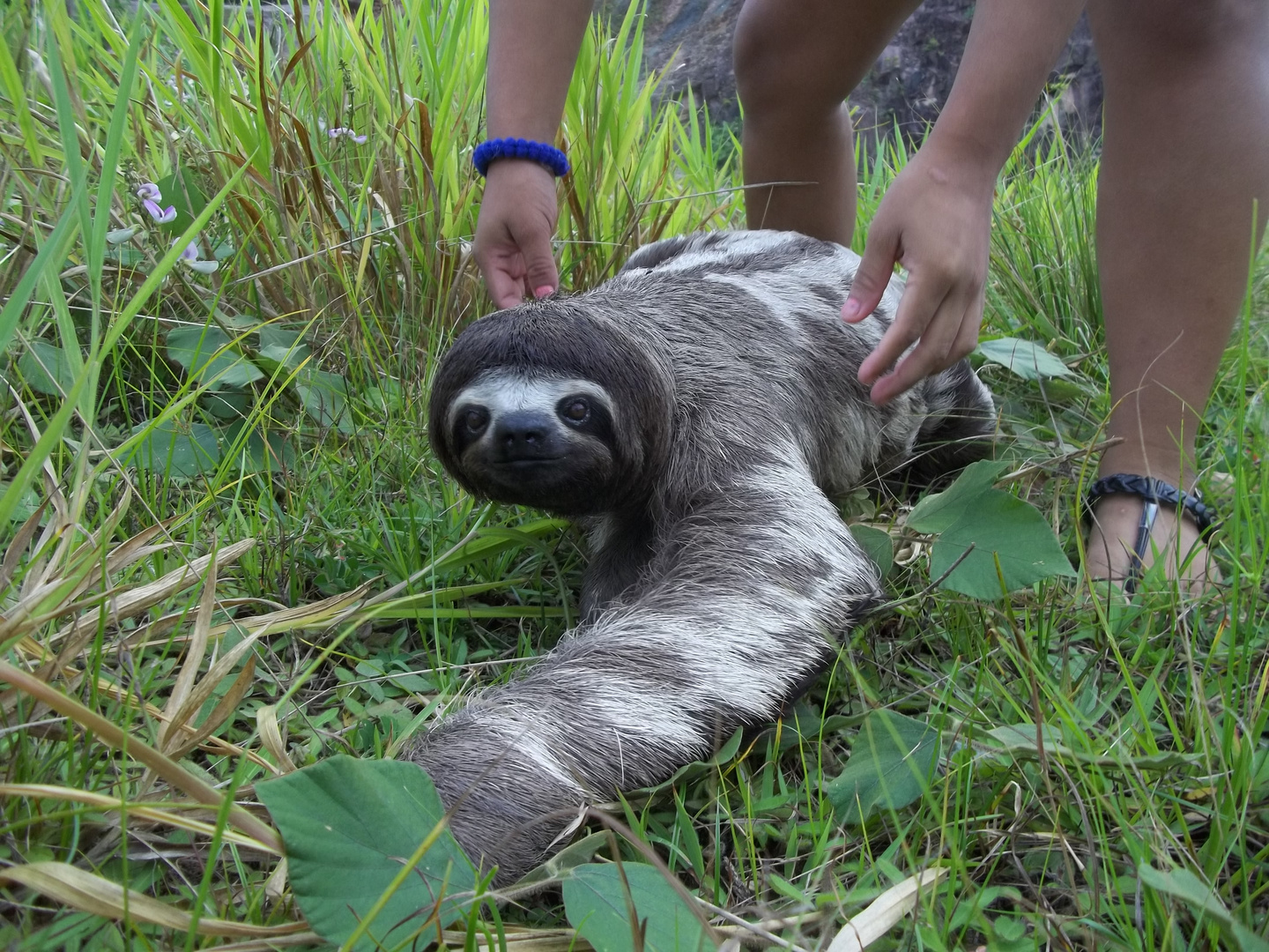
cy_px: 476
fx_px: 1173
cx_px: 634
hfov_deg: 56.8
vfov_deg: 44.2
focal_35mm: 32
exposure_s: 1/80
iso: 64
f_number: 2.9
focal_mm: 5.7
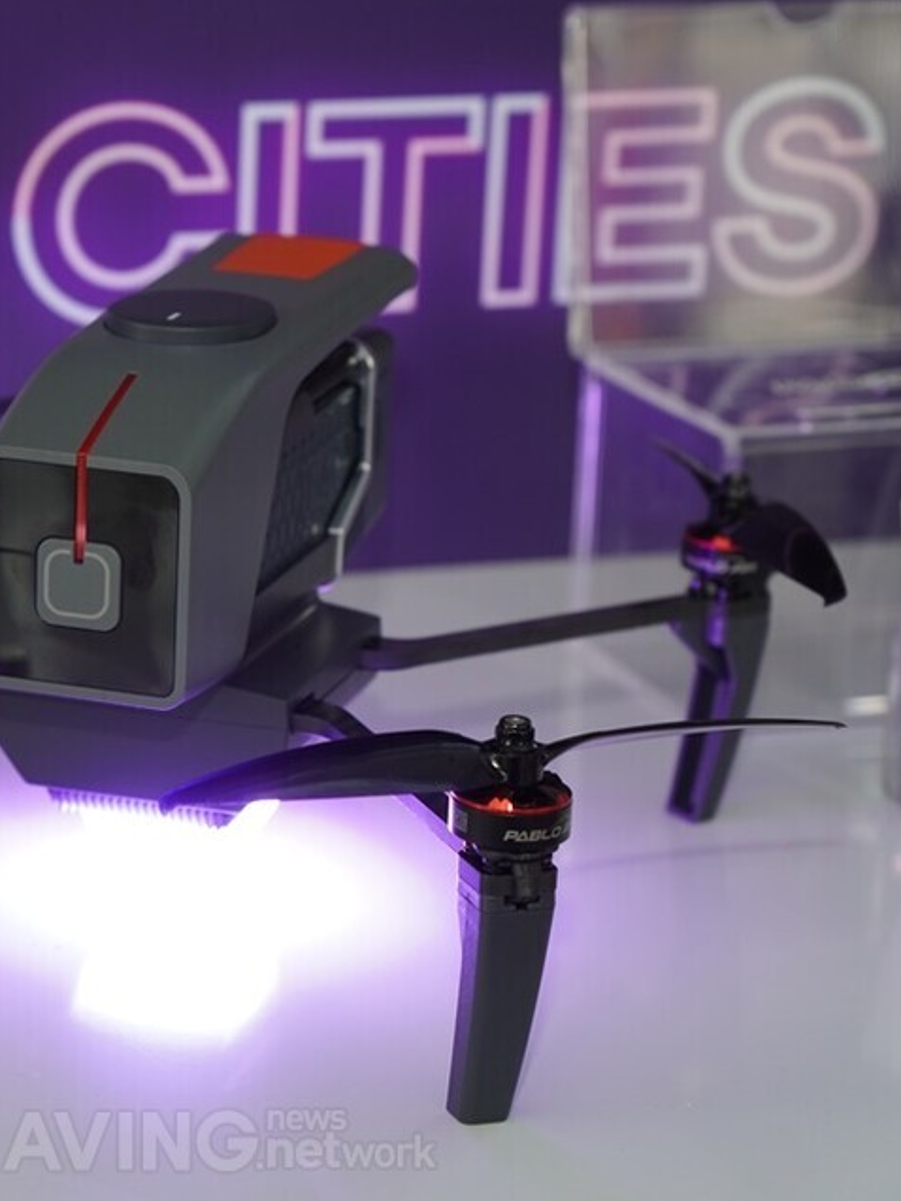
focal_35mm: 113
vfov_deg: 17.4
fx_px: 3920
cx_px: 190
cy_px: 600
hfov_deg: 13.1
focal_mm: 52
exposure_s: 1/160
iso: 320
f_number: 4
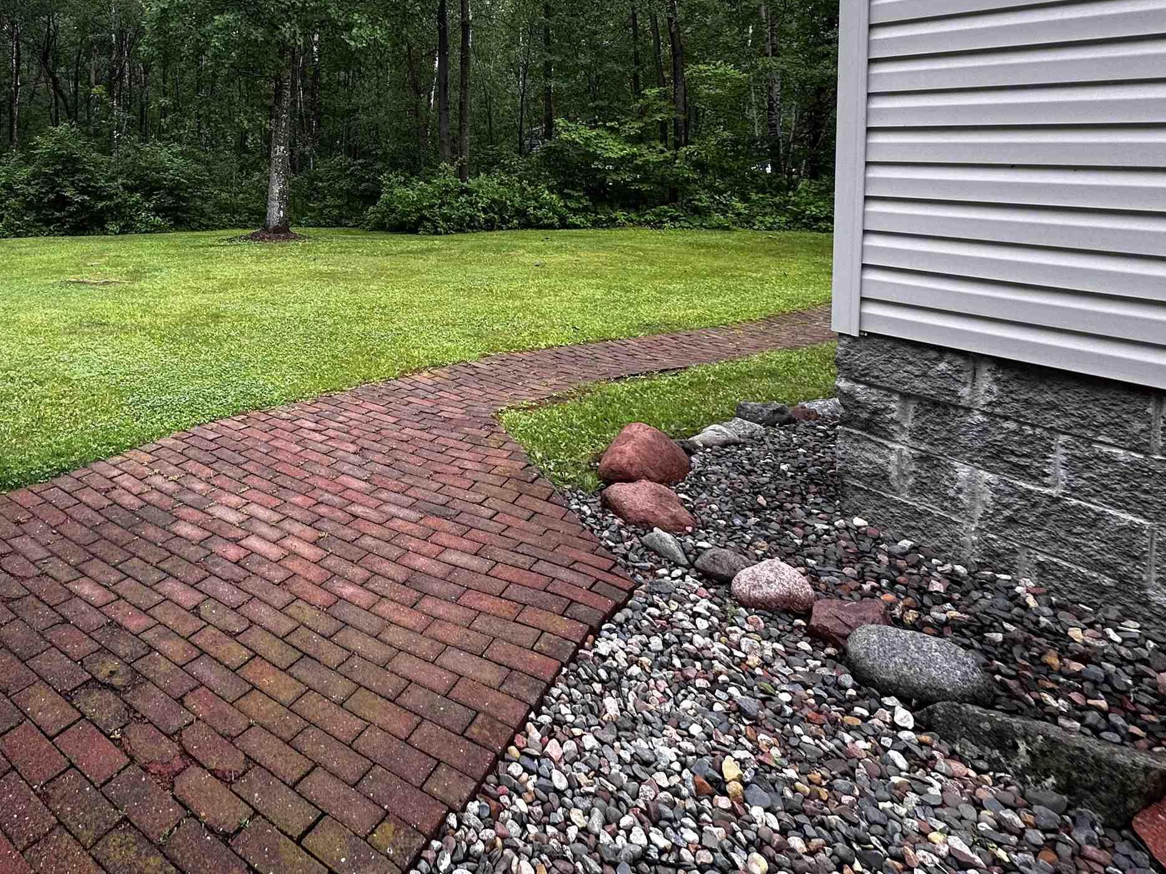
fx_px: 775
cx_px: 269
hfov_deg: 68.3
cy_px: 166
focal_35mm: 23
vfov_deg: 54.5
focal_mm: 2.22
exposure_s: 1/99
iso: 40
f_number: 2.2
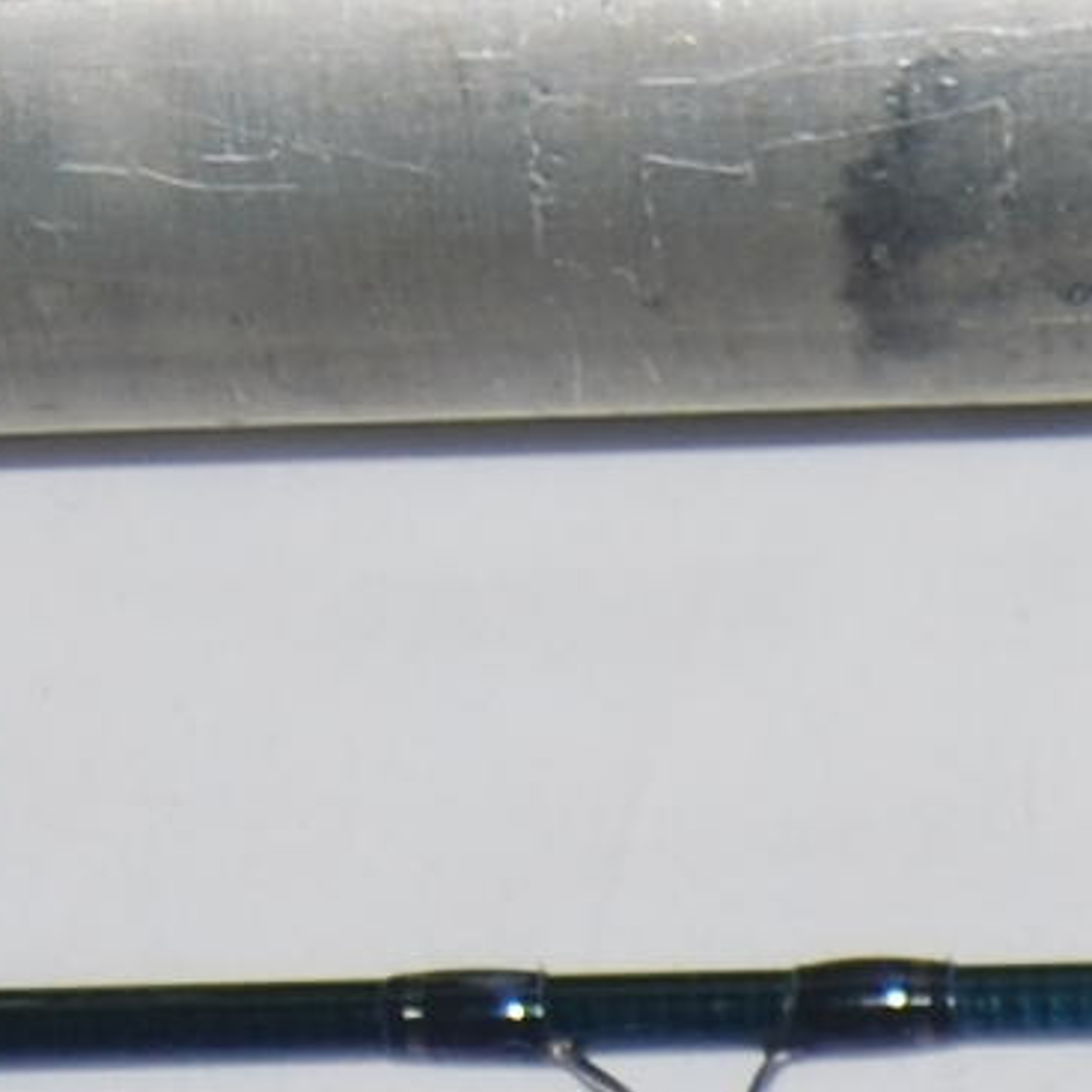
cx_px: 1625
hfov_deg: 5.4
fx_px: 11528
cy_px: 2639
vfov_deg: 5.3
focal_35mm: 323
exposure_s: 1/60
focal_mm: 24
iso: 100
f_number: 4
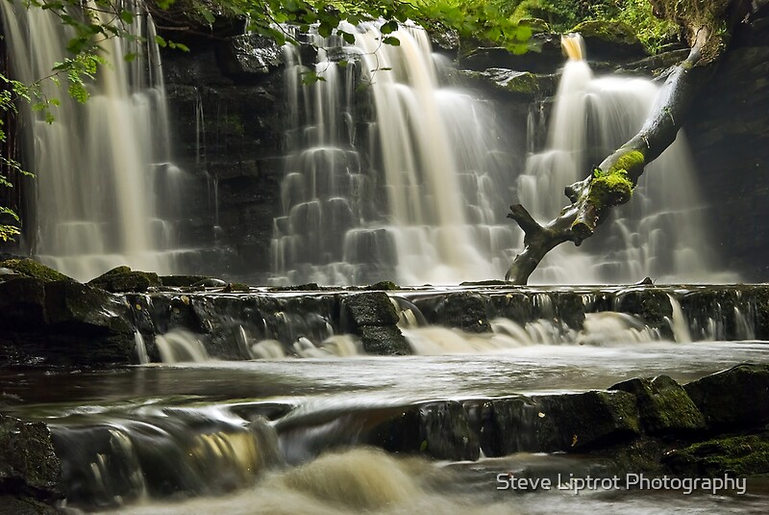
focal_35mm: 87
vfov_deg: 15.7
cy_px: 258
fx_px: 1860
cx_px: 384
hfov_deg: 23.4
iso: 100
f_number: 16
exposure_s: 1.5
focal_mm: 58
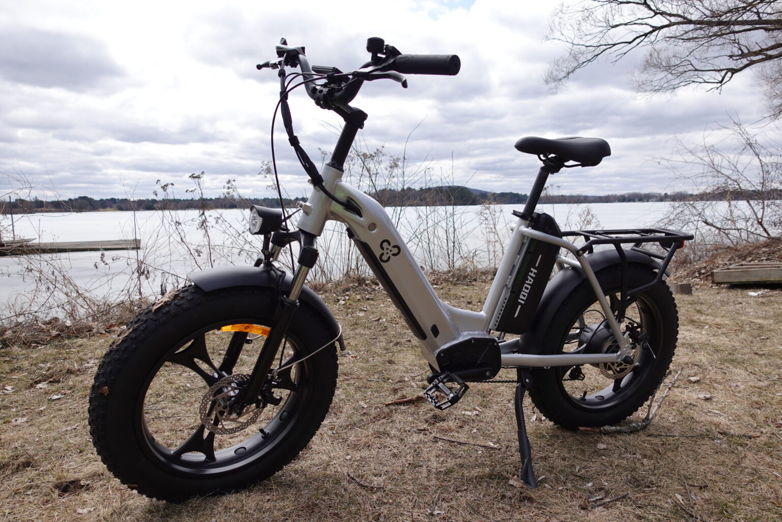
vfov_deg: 53.1
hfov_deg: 73.7
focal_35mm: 24
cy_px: 261
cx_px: 391
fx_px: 521
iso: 125
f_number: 2.8
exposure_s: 1/200
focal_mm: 9.4
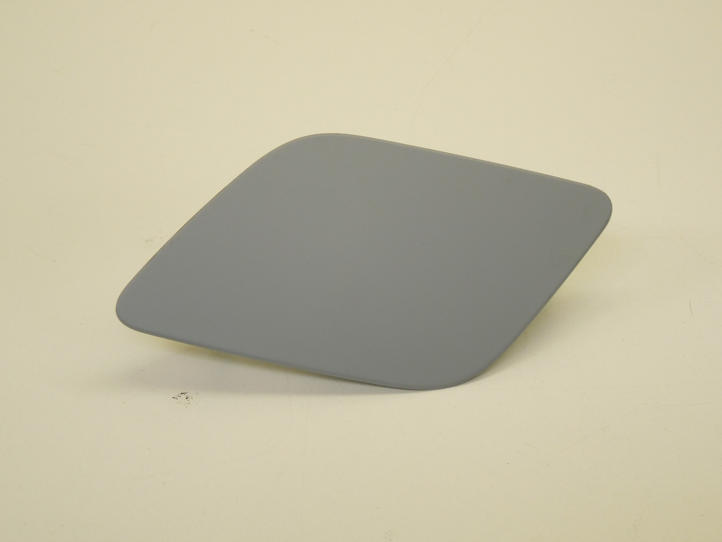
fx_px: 1439
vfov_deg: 21.3
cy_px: 271
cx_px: 361
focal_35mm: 69
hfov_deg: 28.2
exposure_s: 1/60
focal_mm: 12.5
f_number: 4.4
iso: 360
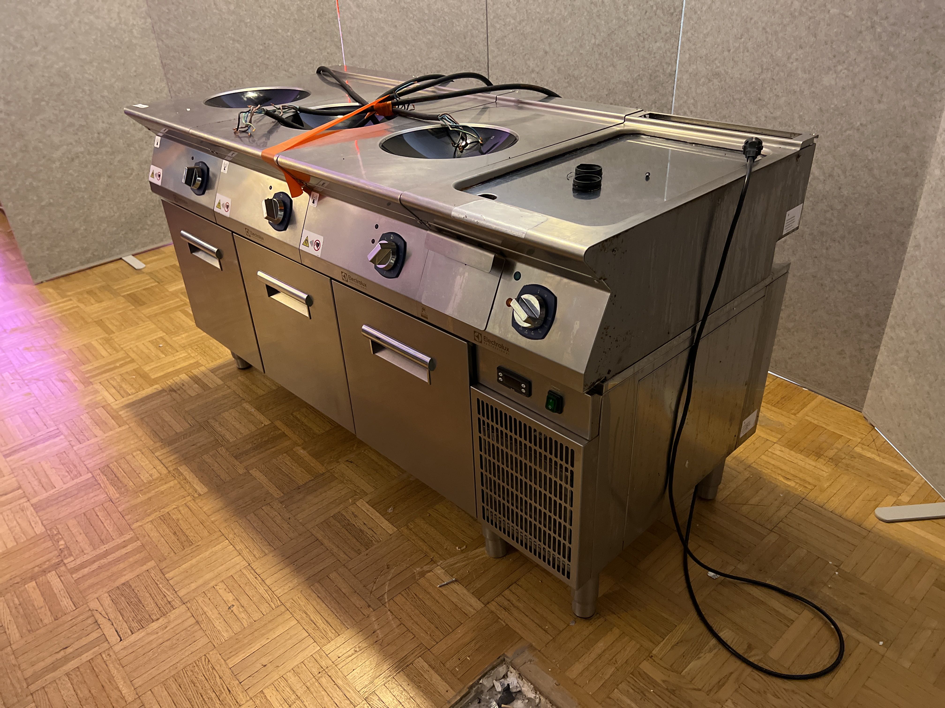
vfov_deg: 53.1
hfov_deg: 67.3
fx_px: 710
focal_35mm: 26
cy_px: 354
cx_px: 472
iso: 500
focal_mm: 5.7
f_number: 1.5
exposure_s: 1/33
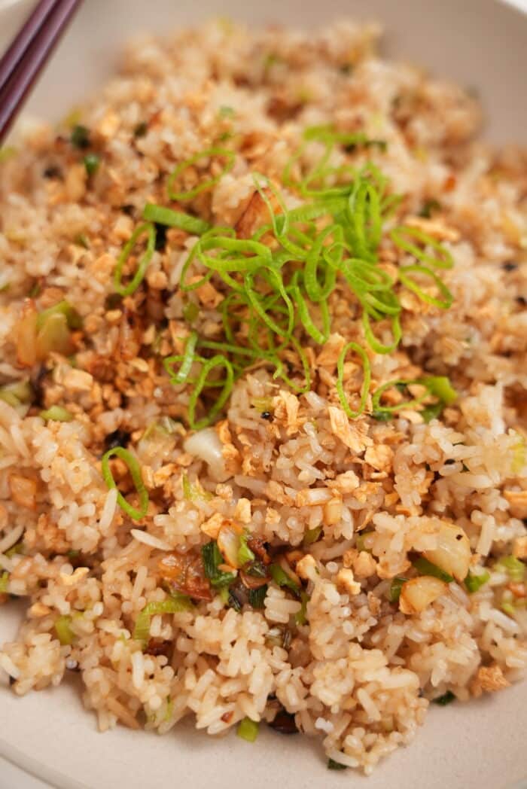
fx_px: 796
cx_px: 264
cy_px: 394
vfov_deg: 52.7
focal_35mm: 36
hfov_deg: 36.6
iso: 1000
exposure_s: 1/200
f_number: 3.2
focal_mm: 36.3
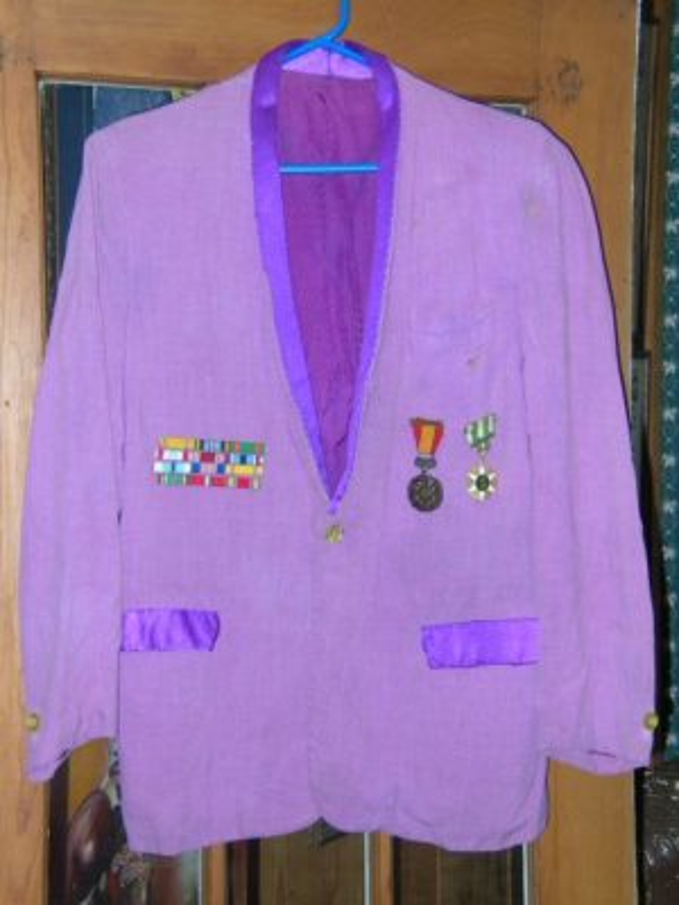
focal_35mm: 71
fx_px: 1857
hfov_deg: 20.7
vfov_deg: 27.4
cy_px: 452
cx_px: 340
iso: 51
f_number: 3.3
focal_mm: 11.7
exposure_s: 1/120
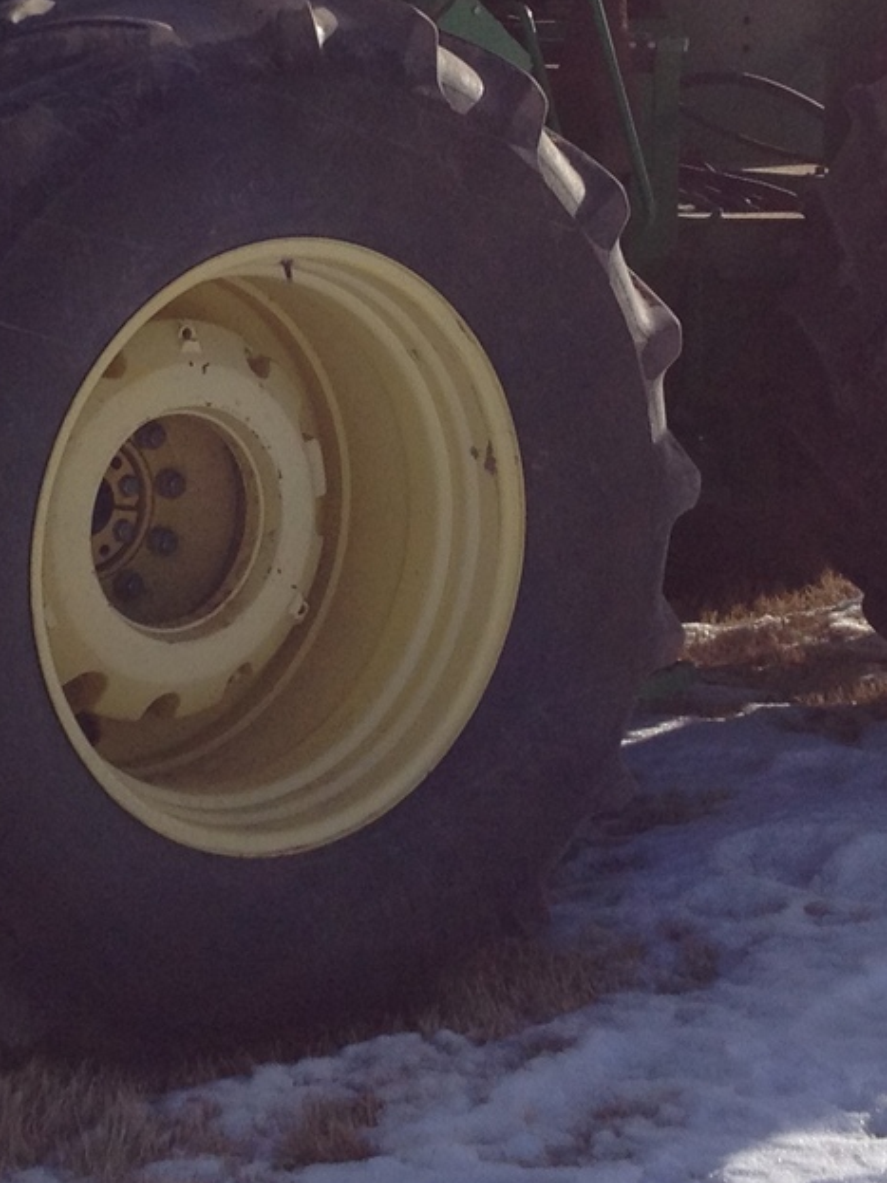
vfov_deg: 16.9
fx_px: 3930
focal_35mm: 115
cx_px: 101
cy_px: 114
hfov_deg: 12.8
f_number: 2.4
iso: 50
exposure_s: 1/2404
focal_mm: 4.28
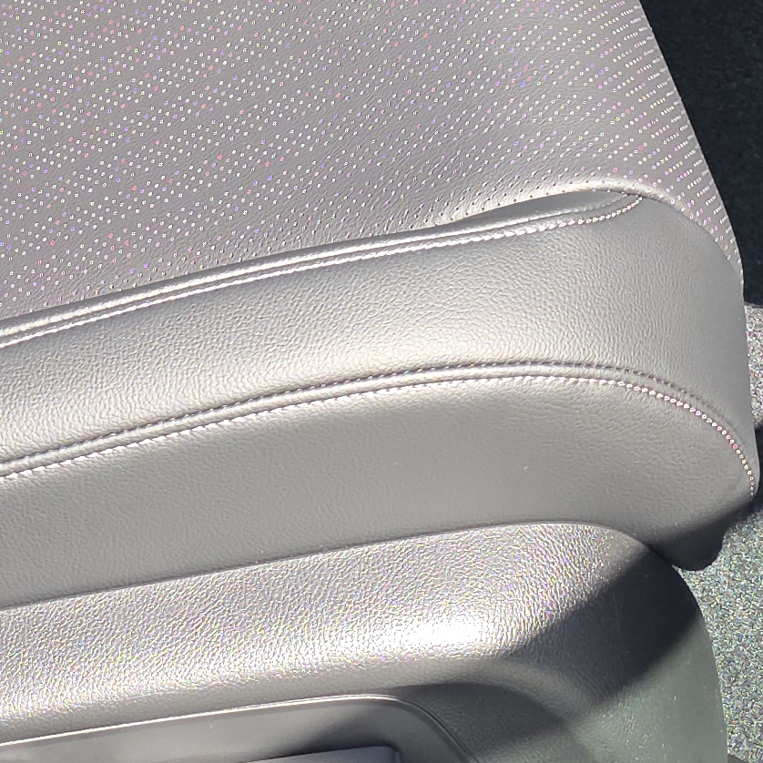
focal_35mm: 97
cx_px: 60
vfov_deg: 16.4
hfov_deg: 17.6
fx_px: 2419
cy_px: -381
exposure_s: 1/359
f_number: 1.7
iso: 32
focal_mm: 6.3
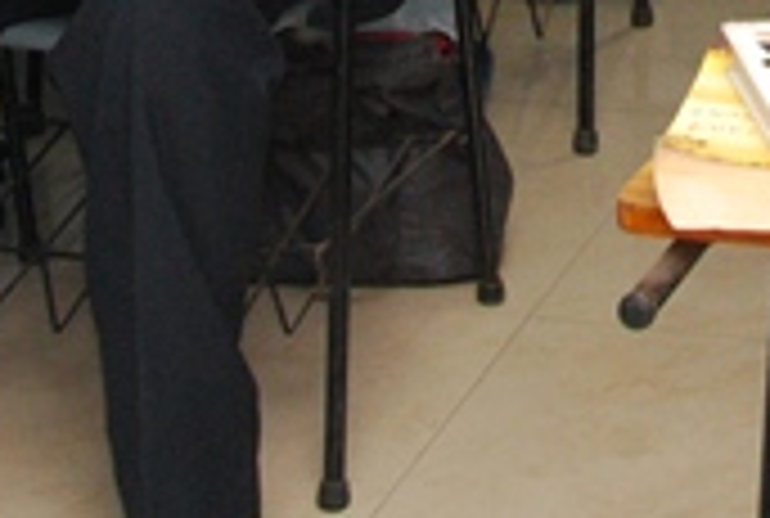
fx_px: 3225
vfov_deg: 8.6
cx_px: 765
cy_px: -579
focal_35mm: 150
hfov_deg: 13.4
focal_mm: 21
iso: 800
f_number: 8
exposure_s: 1/20
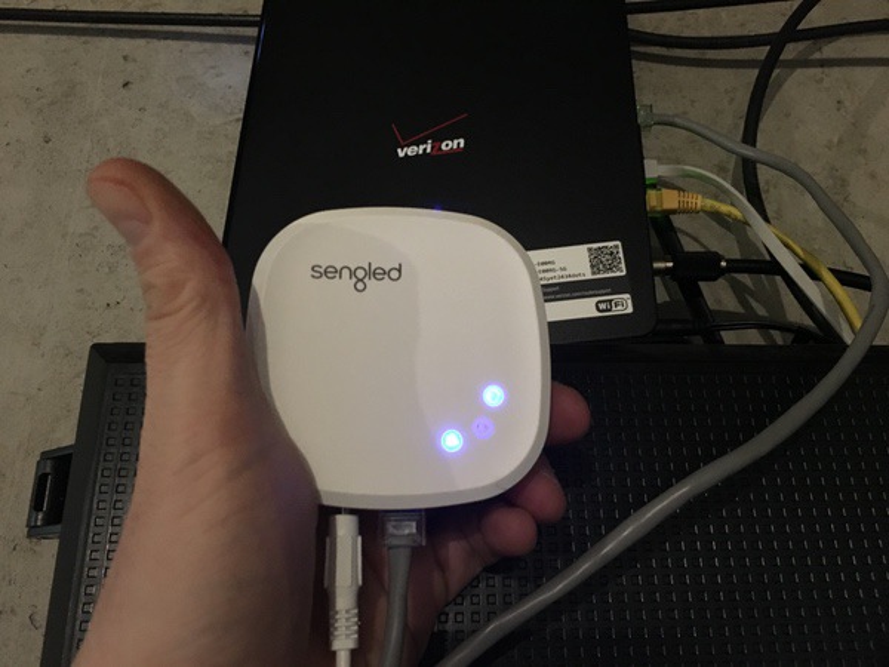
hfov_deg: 61.7
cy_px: 334
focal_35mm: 29
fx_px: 745
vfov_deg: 48.2
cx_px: 444
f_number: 2.2
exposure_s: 1/15
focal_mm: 4.15
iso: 400
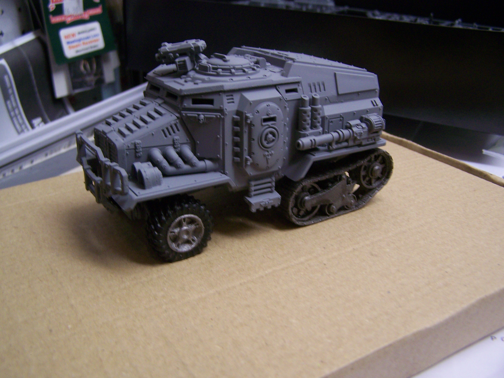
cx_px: 252
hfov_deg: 48.9
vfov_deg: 37.8
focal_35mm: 38
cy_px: 189
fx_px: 554
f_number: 2.8
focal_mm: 6.3
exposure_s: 1/10
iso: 160
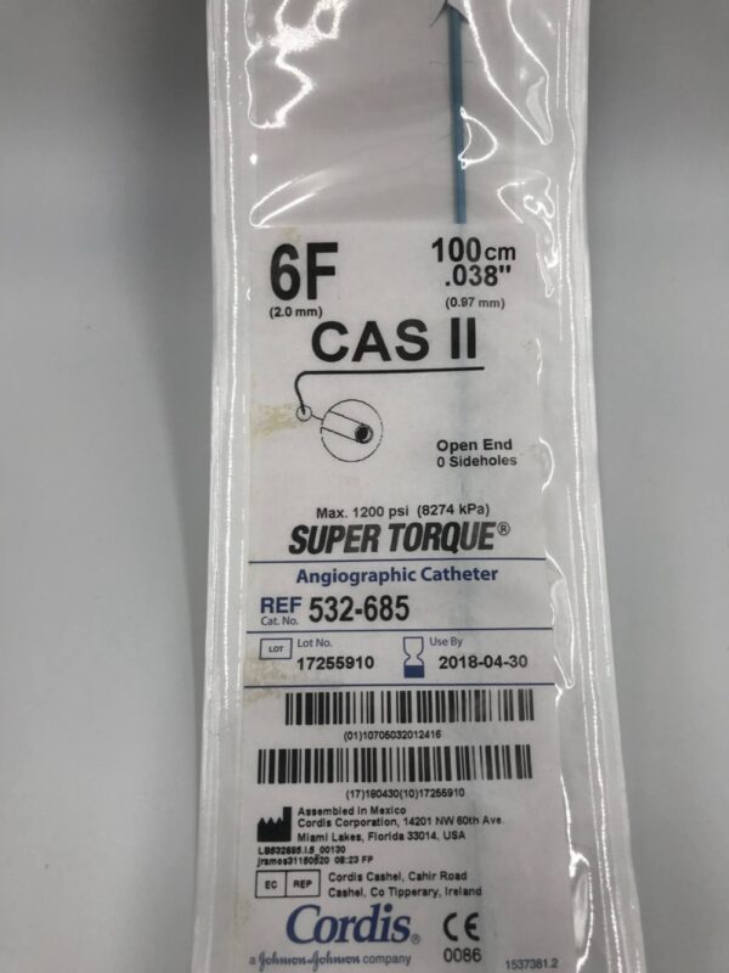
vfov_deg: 63.4
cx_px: 364
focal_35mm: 28
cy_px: 486
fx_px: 786
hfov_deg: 49.7
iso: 20
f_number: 1.8
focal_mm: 3.99
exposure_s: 1/176
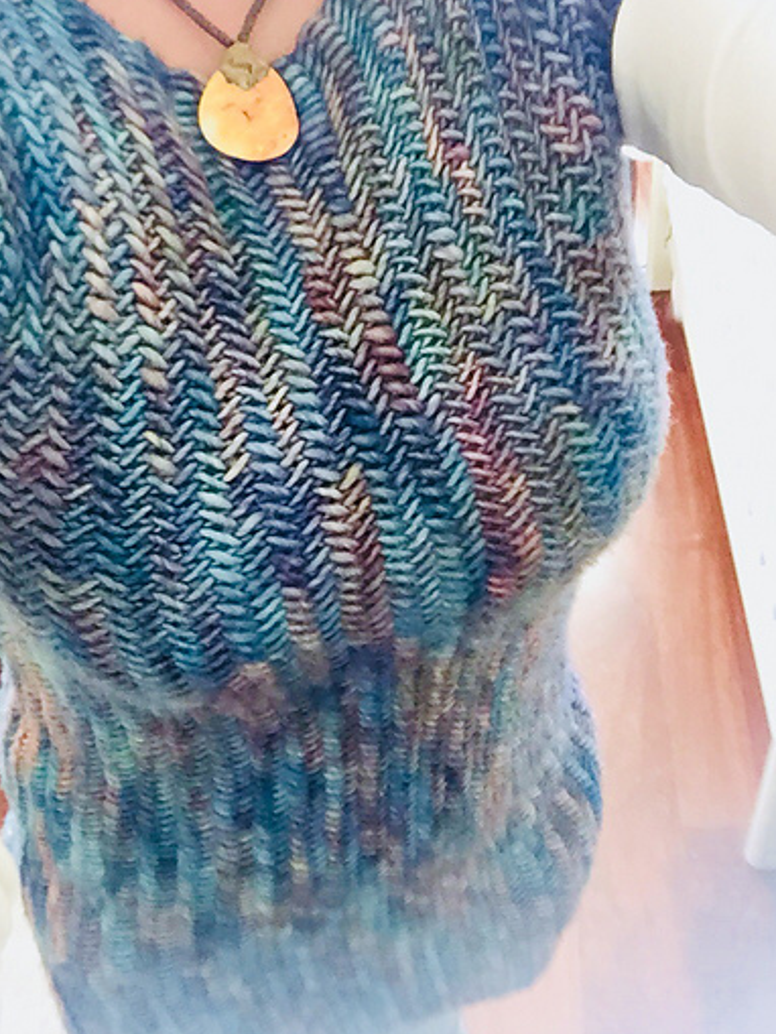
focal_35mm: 39
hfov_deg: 36.7
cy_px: 457
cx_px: 325
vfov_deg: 47.8
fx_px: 1165
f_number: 2.2
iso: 200
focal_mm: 2.65
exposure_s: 1/33
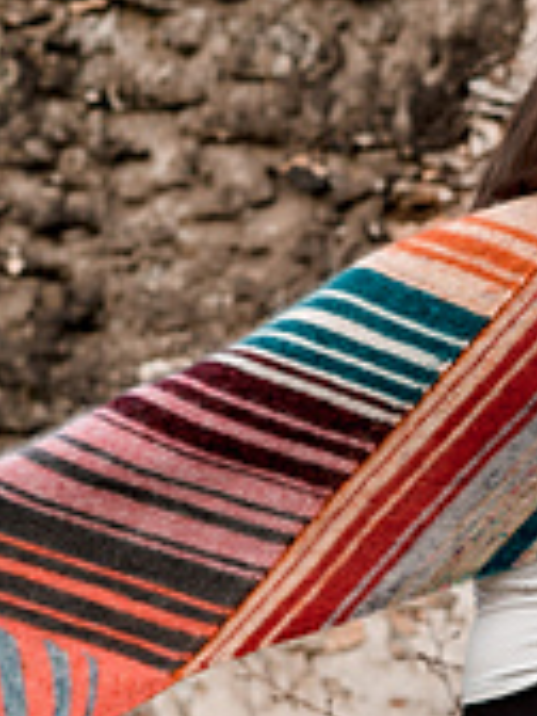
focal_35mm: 202
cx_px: 661
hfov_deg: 7.3
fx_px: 4178
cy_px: 665
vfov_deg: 9.7
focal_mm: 55
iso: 125
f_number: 4
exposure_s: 1/320
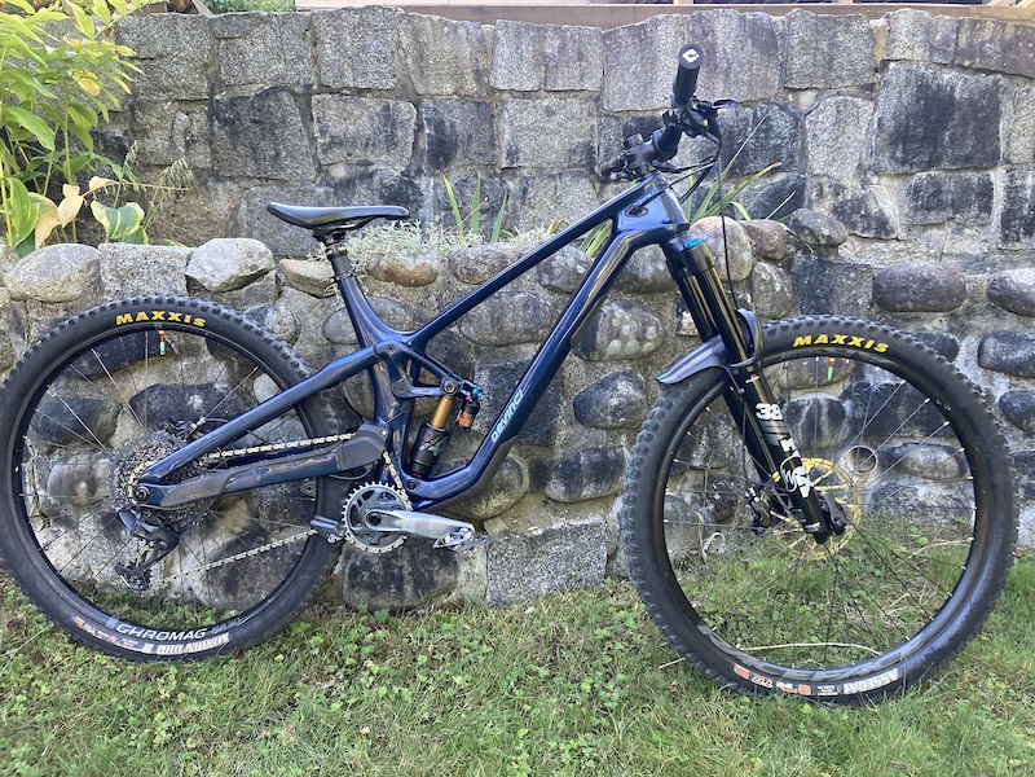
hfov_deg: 63.4
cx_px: 518
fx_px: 837
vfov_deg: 49.7
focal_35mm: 28
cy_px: 388
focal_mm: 3.99
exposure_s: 1/94
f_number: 1.8
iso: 80
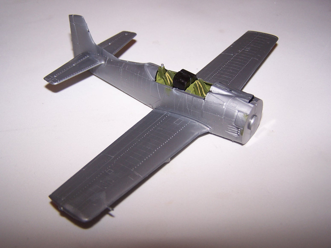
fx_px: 363
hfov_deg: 49.0
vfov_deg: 37.7
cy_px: 124
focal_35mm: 38
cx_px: 166
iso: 80
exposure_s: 1/60
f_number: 2.8
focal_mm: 6.3
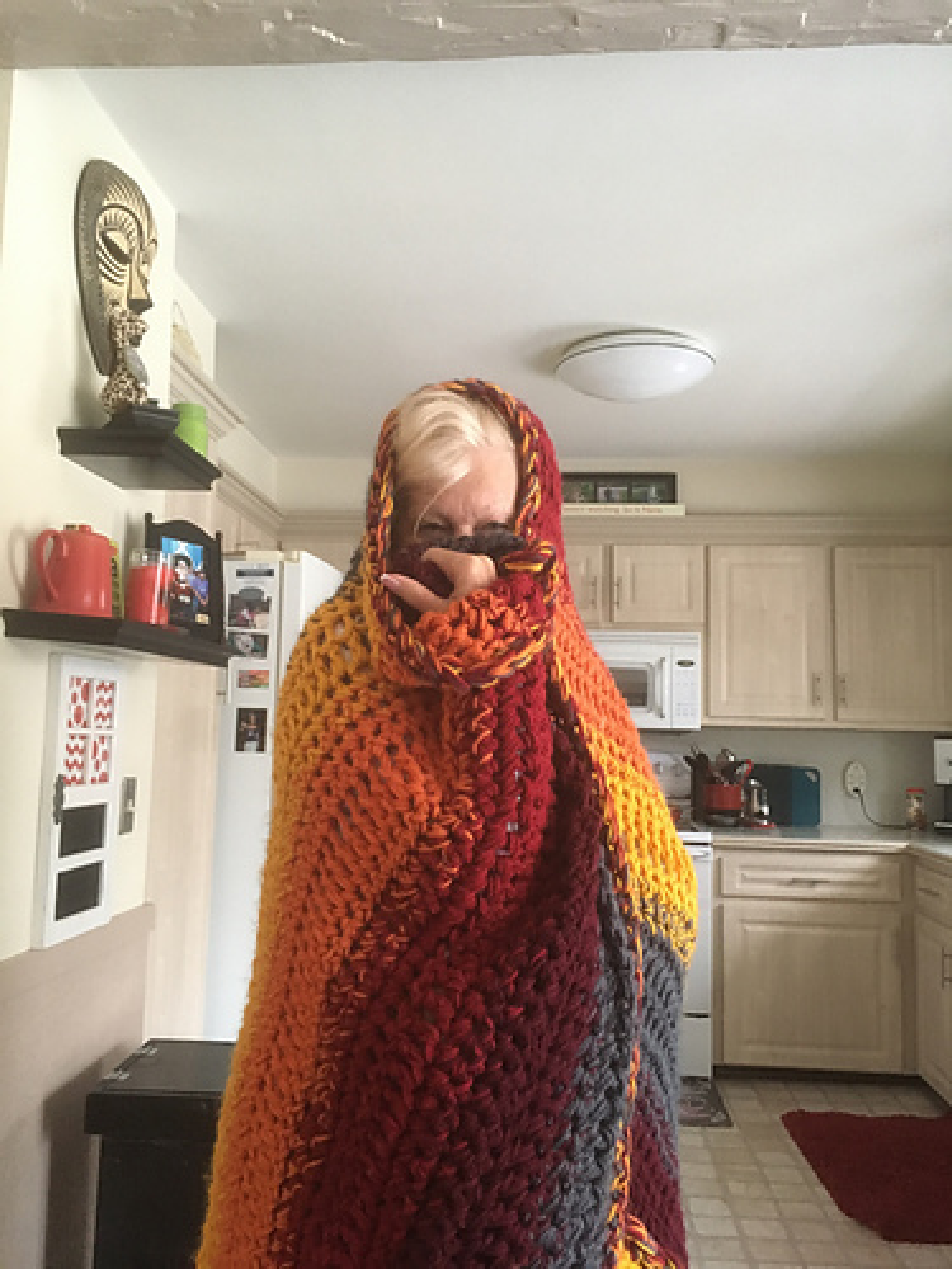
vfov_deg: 61.7
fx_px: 1063
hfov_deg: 48.2
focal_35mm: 29
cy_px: 634
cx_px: 476
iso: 200
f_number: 2.2
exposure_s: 1/30
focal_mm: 4.15
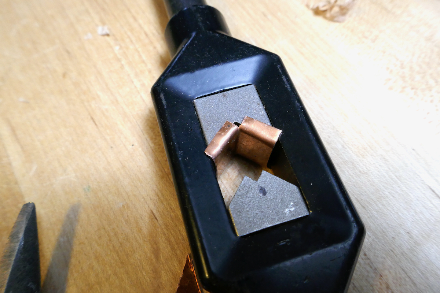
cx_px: 220
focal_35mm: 25
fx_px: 306
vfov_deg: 51.3
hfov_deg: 71.5
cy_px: 146
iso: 1000
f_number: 5.6
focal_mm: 9.1
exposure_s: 1/60
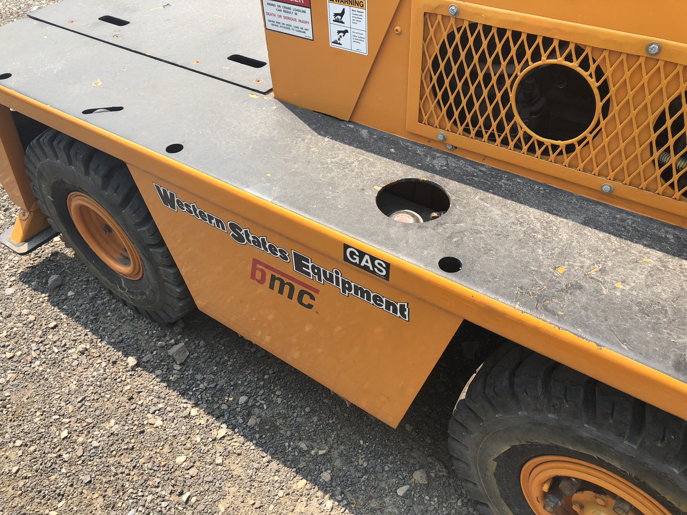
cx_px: 344
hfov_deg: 63.4
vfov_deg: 49.7
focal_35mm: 28
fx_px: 556
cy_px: 258
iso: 20
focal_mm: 3.99
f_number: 1.8
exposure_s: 1/823
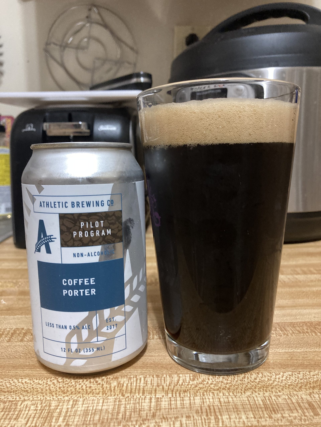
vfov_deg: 63.4
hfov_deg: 49.7
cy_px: 214
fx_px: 346
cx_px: 160
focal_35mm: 28
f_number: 1.8
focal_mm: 3.99
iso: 400
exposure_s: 1/30
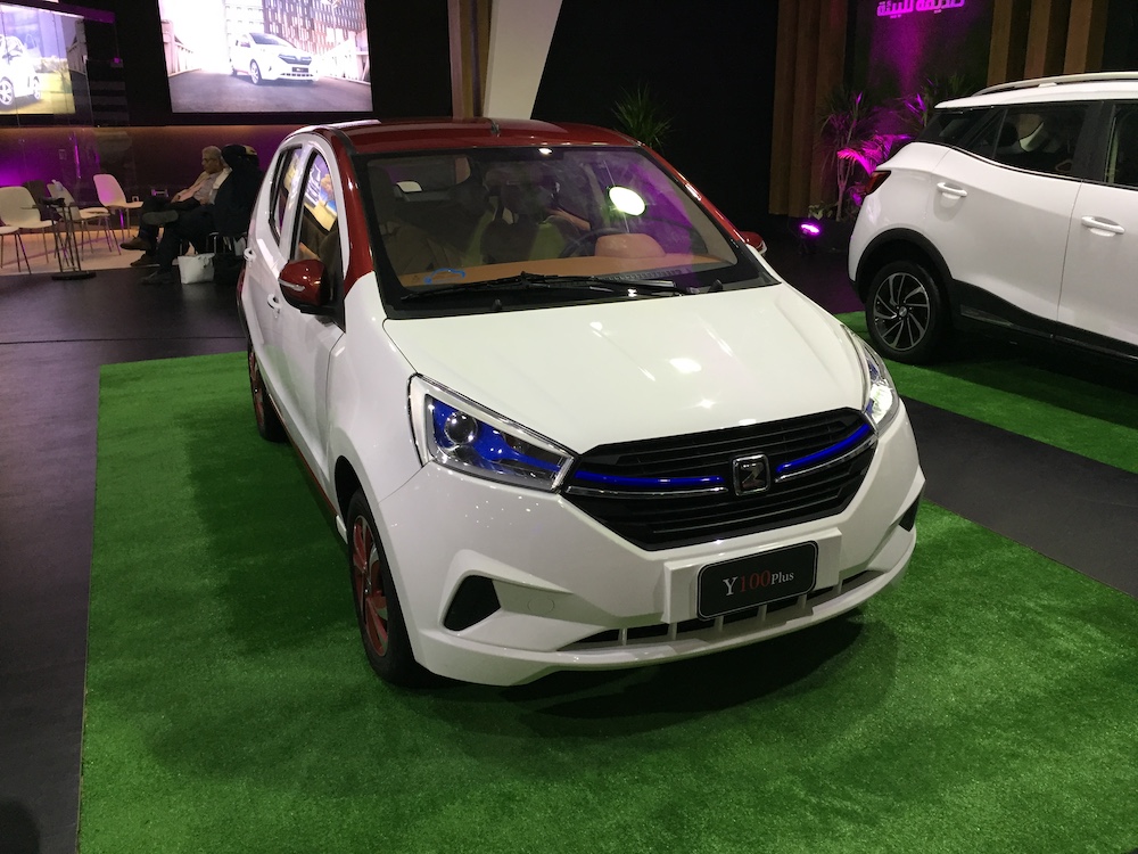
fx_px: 953
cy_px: 427
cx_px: 569
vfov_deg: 48.2
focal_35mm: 29
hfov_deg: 61.7
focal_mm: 4.15
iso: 64
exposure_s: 1/33
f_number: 2.2
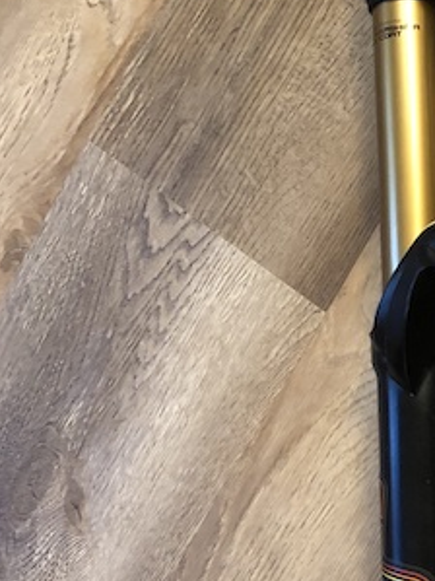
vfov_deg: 26.0
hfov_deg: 18.6
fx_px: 1258
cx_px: 520
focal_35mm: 75
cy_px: 344
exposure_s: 1/9
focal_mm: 3.99
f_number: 1.8
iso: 100
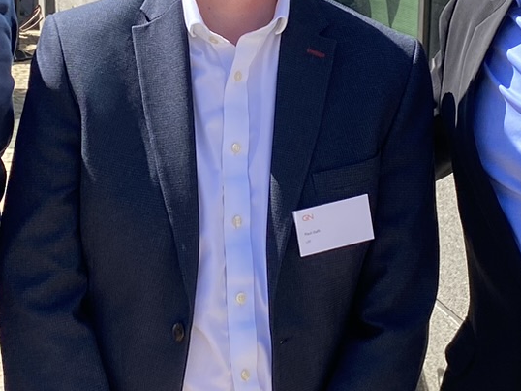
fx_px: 1489
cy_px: 50
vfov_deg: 14.8
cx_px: 241
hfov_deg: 19.8
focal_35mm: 99
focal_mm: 4.25
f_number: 1.8
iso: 32
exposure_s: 1/822
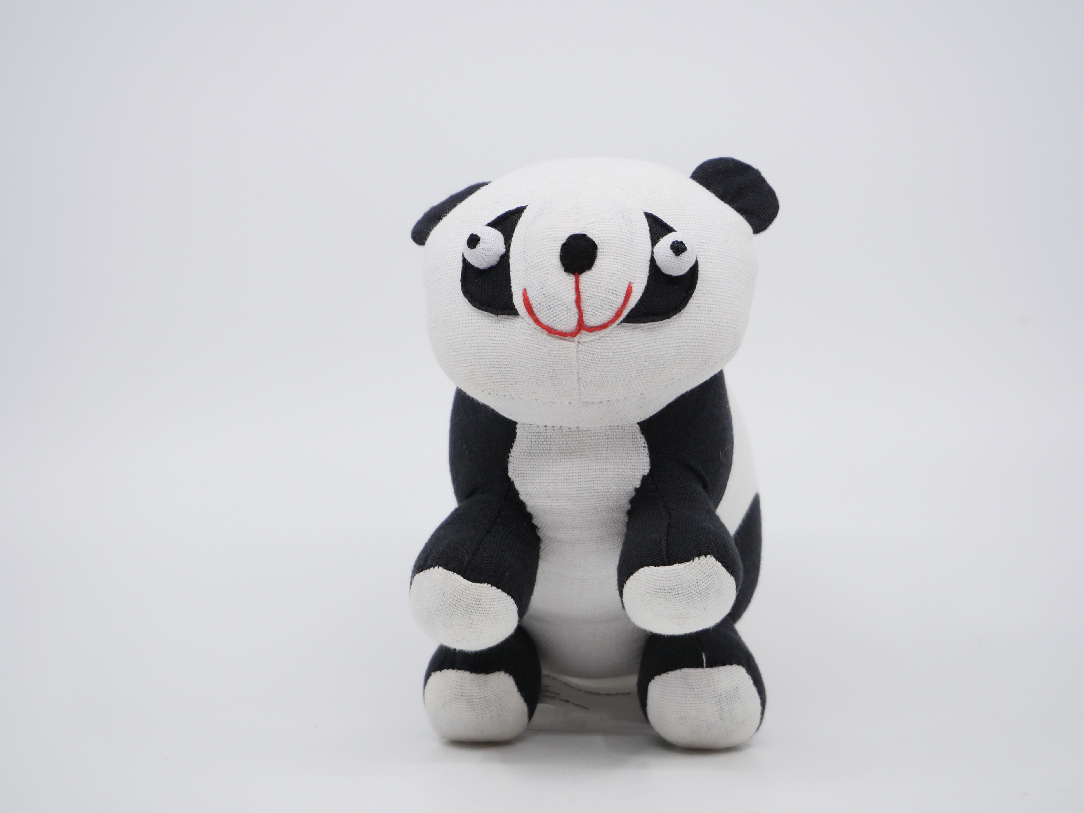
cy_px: 406
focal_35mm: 300
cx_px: 542
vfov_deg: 5.0
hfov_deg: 6.6
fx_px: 9394
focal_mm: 150
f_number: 5.6
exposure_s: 1/320
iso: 320
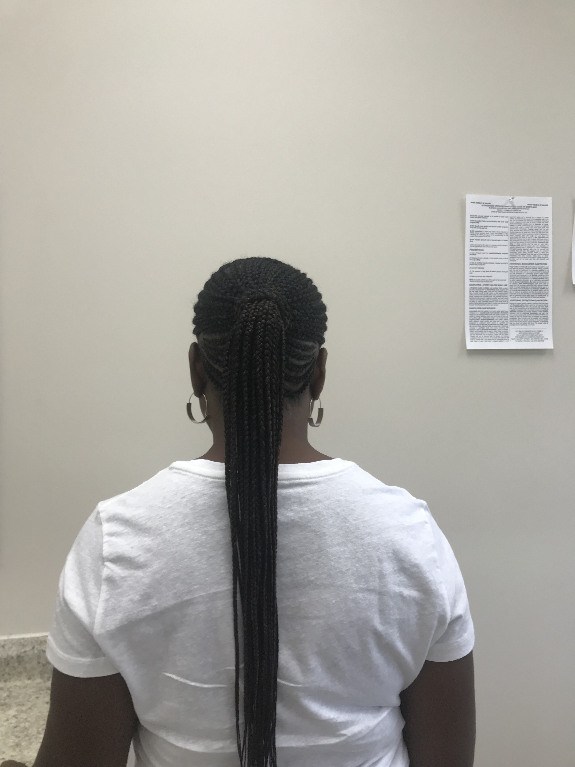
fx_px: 620
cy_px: 384
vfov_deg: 63.4
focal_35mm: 28
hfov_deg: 49.7
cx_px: 288
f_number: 1.8
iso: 40
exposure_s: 1/120
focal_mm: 3.99
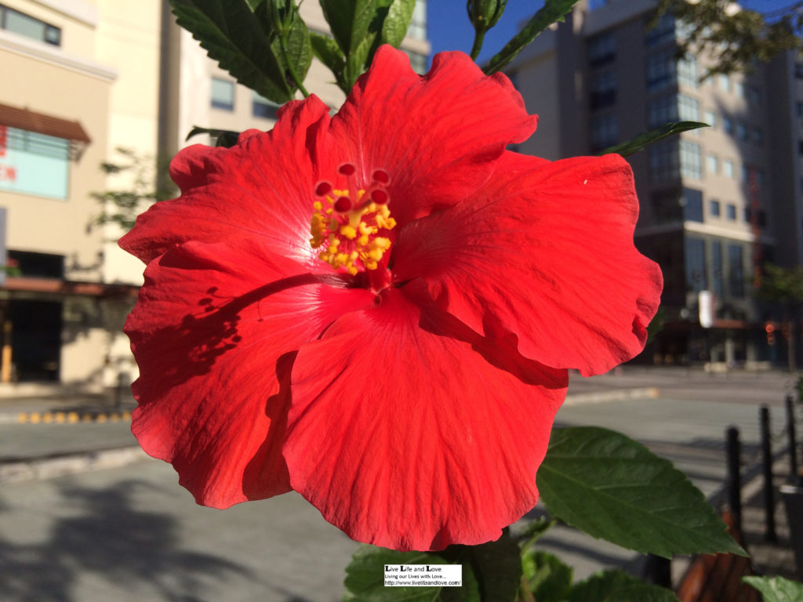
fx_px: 673
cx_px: 402
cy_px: 301
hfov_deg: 61.7
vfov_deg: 48.2
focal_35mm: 29
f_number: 2.2
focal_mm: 4.15
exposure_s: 1/2283
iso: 32
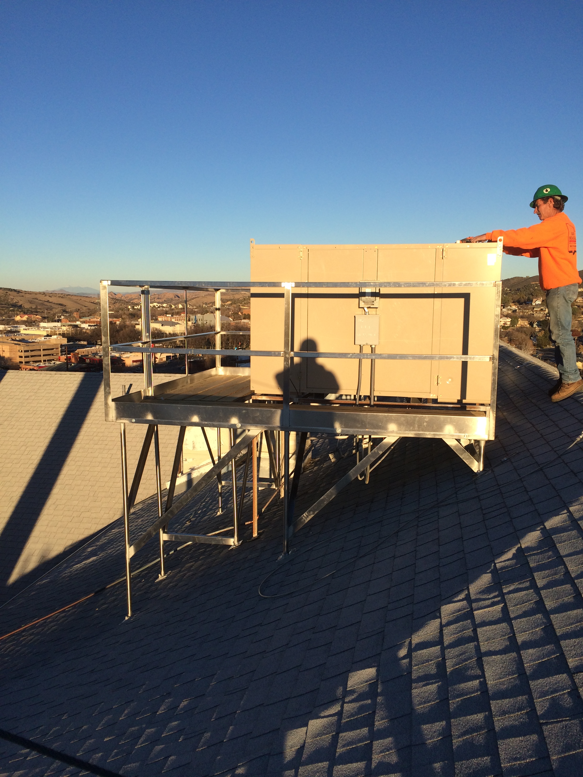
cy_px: 388
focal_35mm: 29
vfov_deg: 61.7
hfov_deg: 48.2
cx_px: 292
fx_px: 651
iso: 32
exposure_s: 1/1466
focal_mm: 4.15
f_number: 2.2
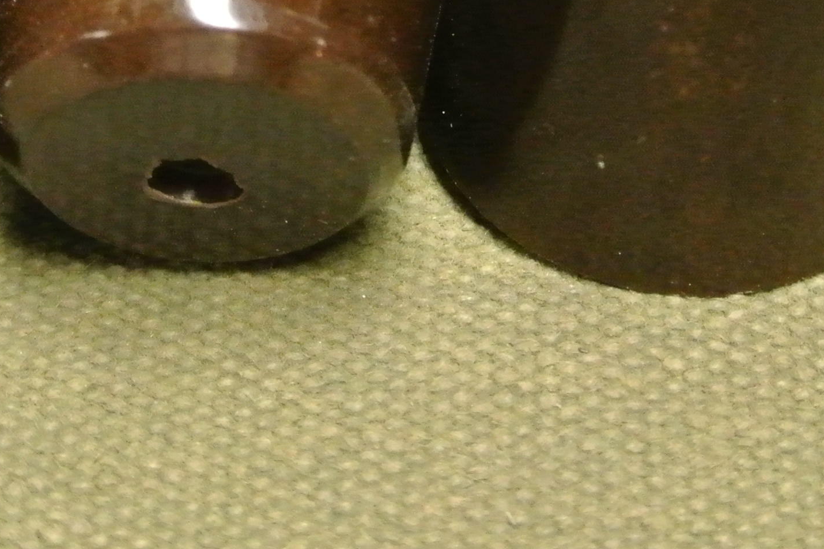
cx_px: 416
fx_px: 3227
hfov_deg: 14.6
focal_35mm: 141
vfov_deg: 9.6
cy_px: -22
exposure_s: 1/50
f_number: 4.8
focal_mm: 19.6
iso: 3200
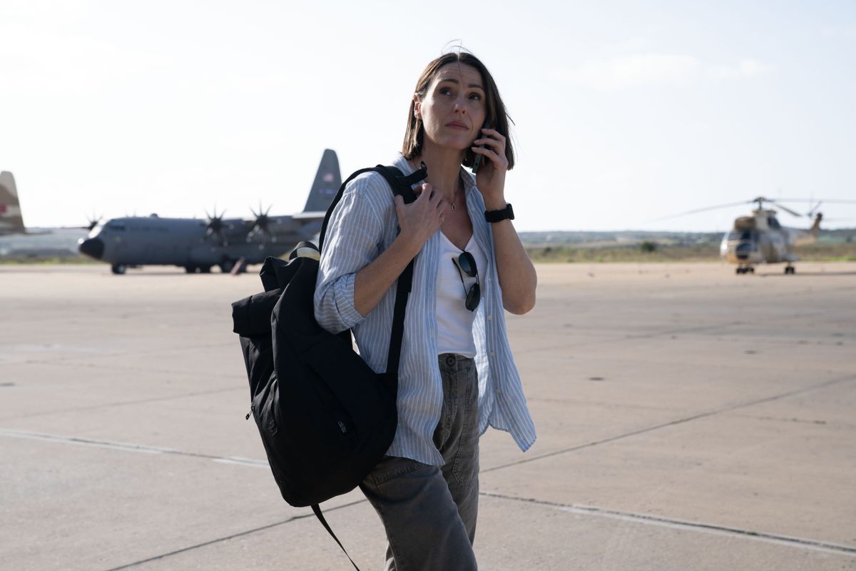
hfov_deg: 40.3
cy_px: 286
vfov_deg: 27.5
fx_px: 1165
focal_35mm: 49
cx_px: 428
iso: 200
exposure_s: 1/800
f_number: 4.5
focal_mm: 49
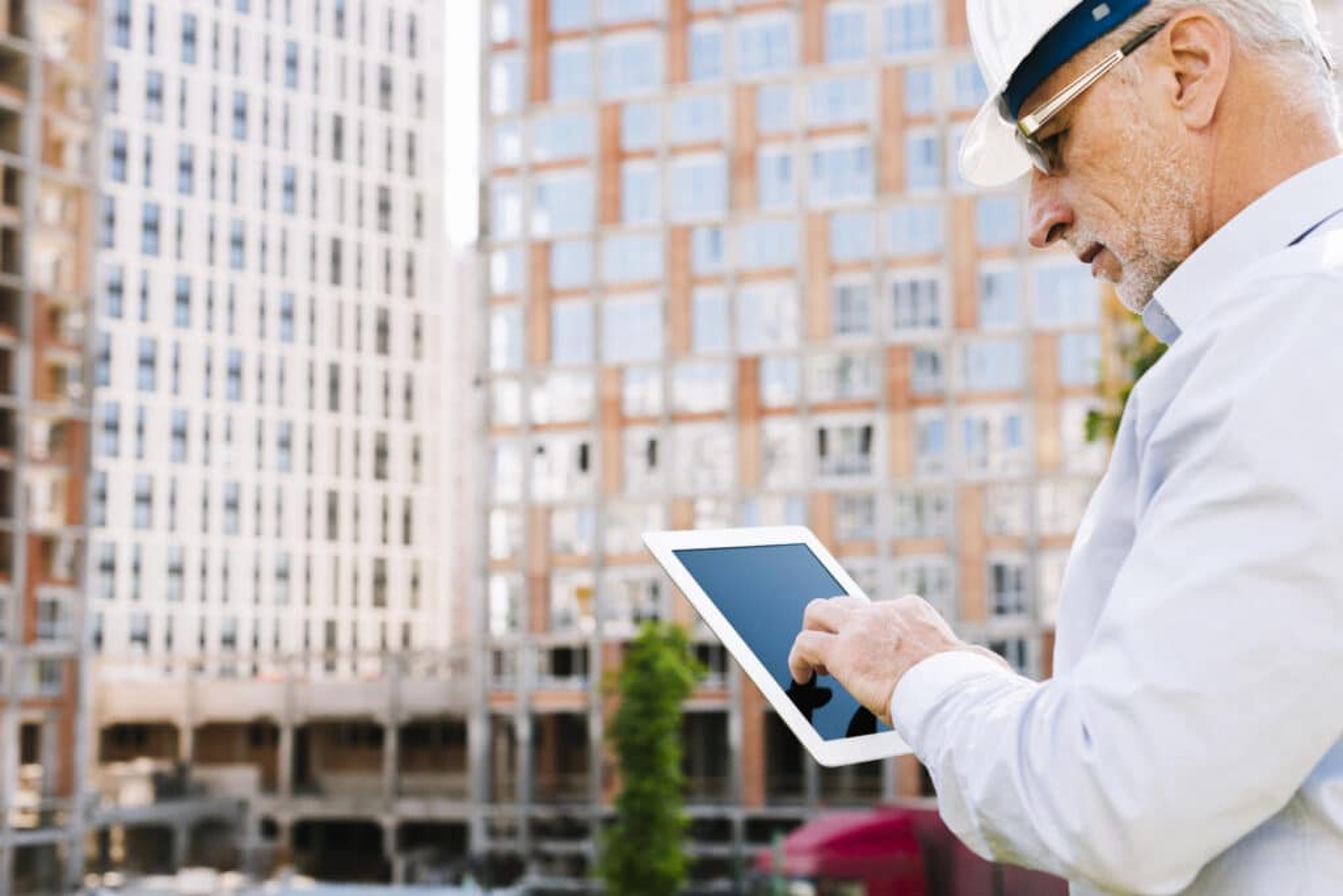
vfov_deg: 27.0
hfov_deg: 39.6
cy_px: 448
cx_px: 672
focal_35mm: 50
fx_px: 1865
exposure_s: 1/200
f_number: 4.5
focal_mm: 50
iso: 320
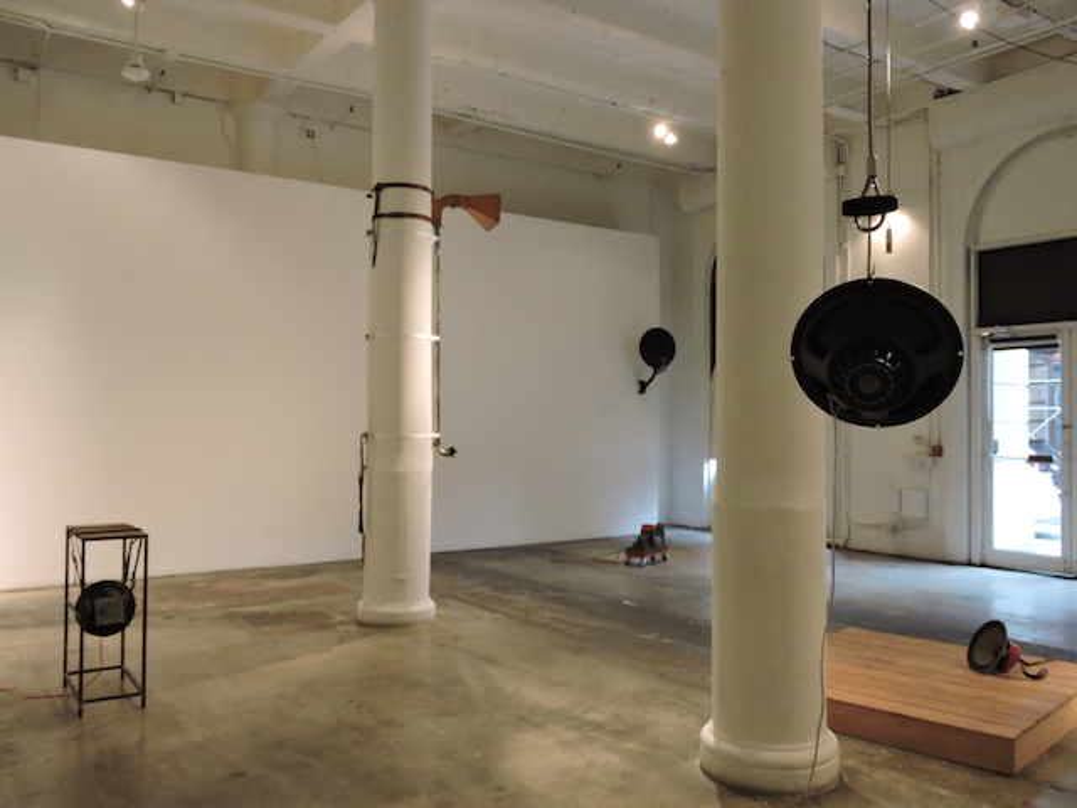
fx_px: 933
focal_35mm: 30
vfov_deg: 46.8
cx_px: 538
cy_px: 404
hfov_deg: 60.0
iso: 640
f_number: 3.5
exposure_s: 1/30
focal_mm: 5.4
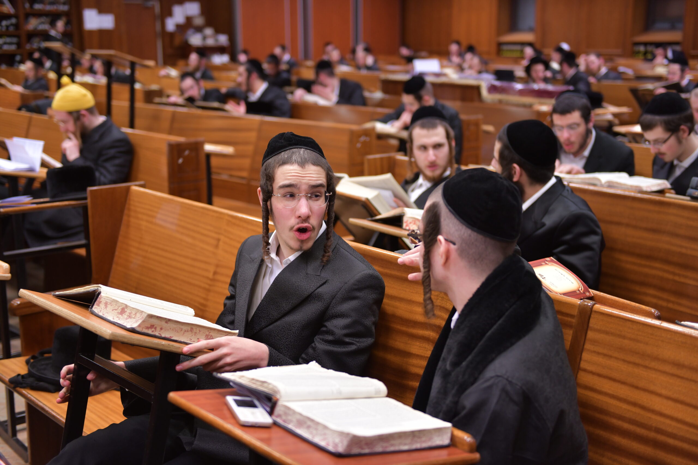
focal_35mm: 48
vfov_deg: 28.1
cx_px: 349
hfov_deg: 41.1
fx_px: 931
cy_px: 232
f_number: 2.8
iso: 1000
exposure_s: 1/200
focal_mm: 48
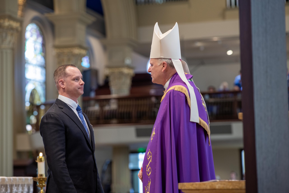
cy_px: 96
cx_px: 144
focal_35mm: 105
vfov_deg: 13.0
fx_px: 843
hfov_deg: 19.5
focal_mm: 105
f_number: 2.8
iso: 900
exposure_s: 1/80
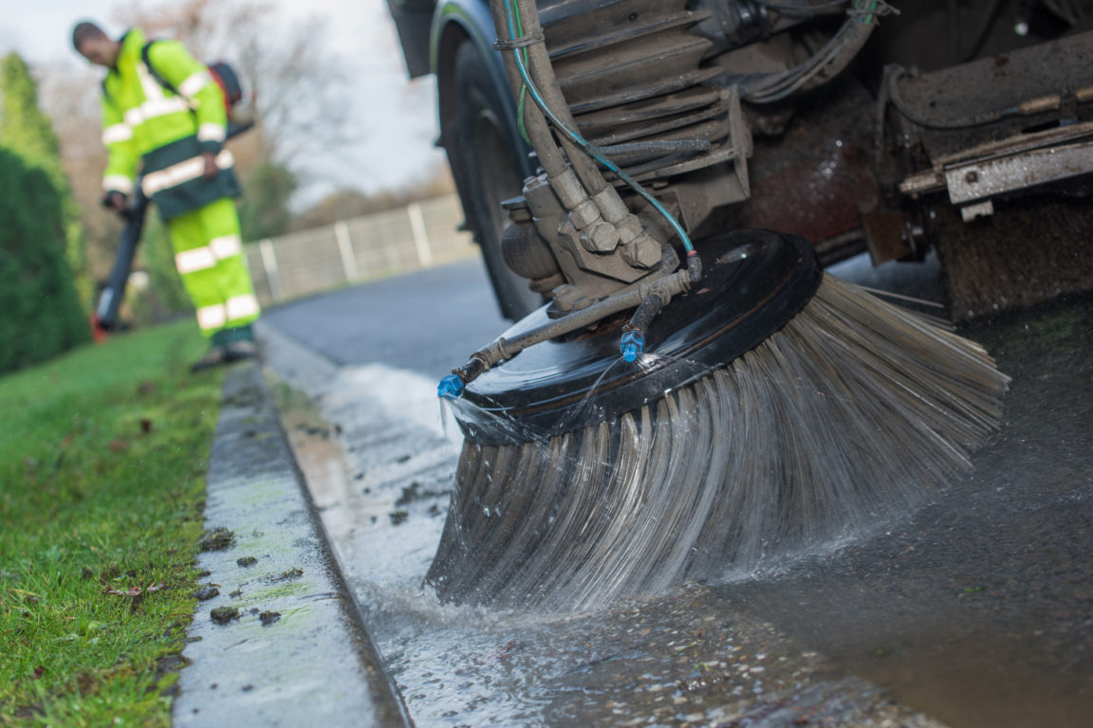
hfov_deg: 39.6
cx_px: 546
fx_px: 1518
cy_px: 364
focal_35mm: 50
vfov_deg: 27.0
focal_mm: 50
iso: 125
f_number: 4.5
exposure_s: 1/200
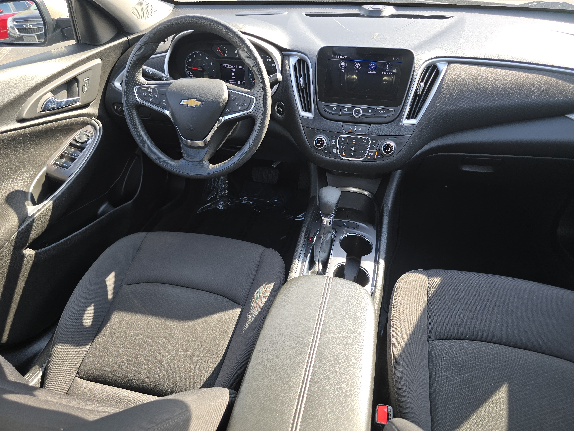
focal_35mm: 23
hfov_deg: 73.9
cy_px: 216
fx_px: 381
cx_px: 287
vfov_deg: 58.9
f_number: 1.7
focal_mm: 6.3
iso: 25
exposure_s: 1/180
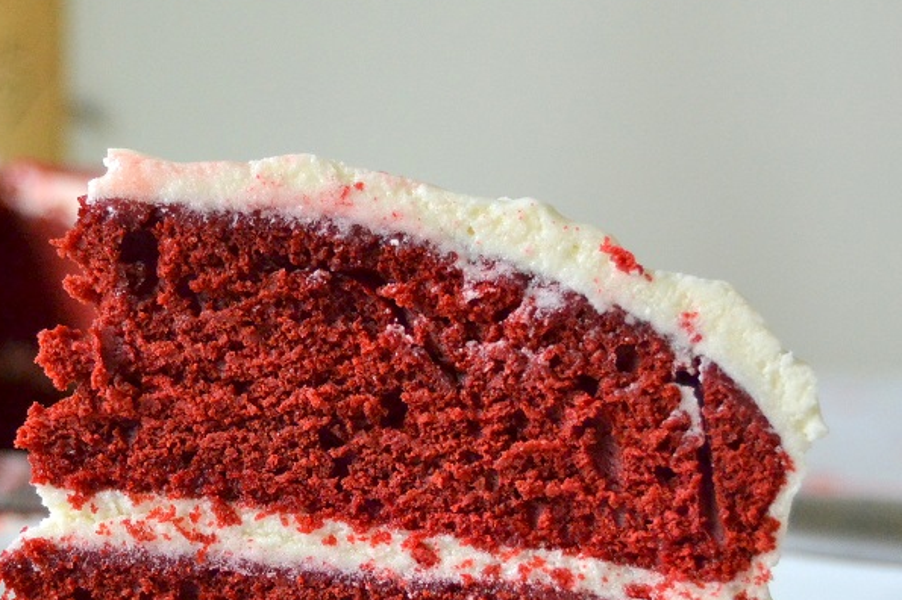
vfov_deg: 14.6
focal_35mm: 93
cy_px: 462
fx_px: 2329
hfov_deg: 21.9
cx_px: 320
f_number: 4.5
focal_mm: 32
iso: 2000
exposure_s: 1/500
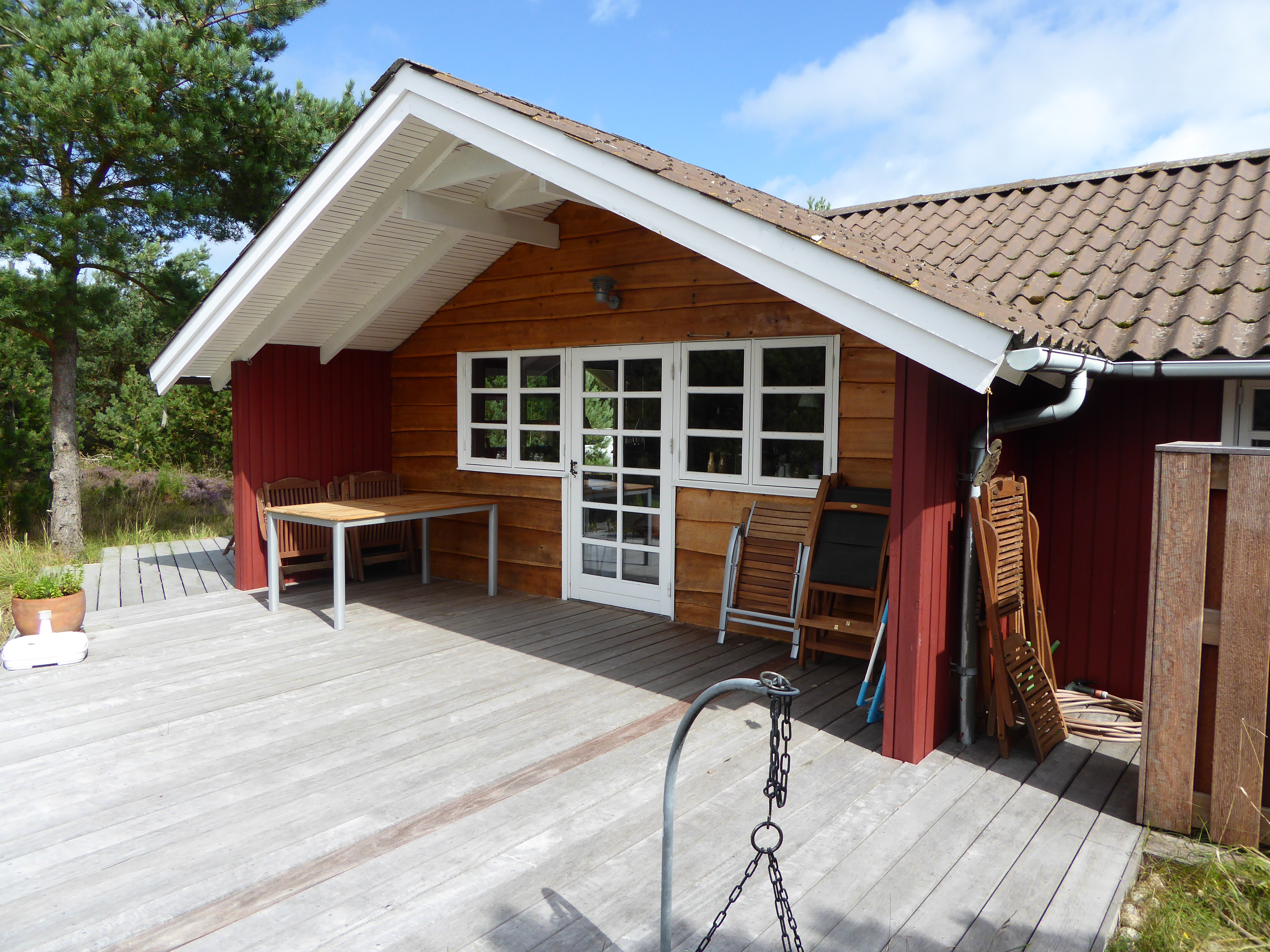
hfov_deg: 69.4
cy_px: 476
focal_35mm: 25
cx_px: 635
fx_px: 917
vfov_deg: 54.9
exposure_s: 1/800
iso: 100
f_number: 3.3
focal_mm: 4.3
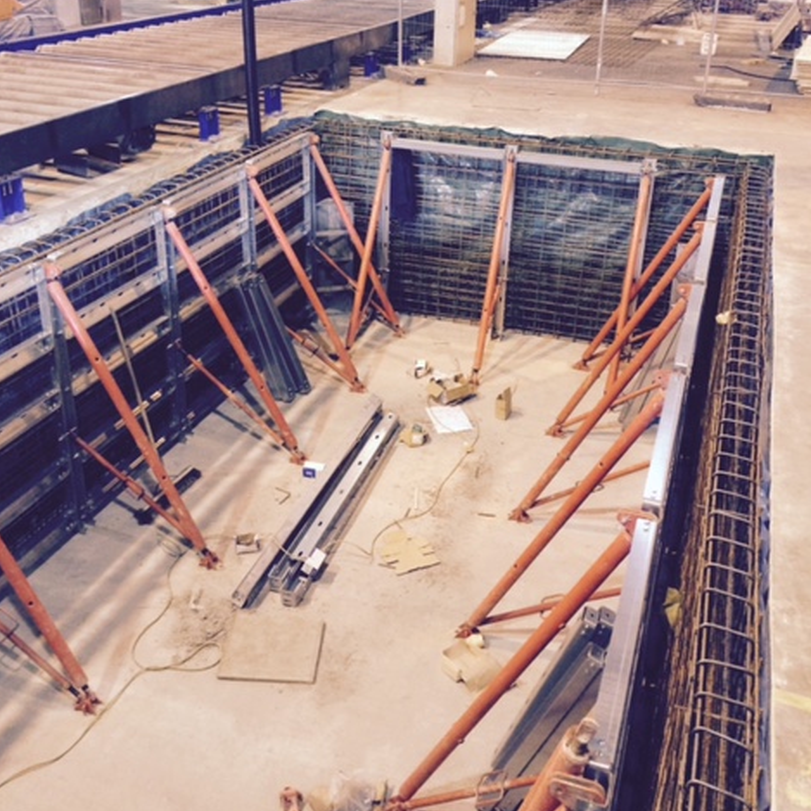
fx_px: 928
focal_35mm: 35
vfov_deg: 46.7
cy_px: 294
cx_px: 399
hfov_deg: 47.2
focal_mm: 4.15
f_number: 2.2
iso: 320
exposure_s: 1/25
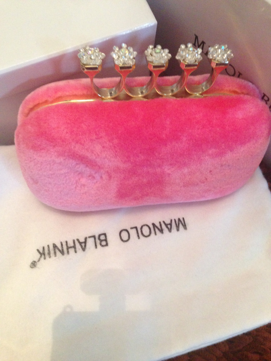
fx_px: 344
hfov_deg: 42.9
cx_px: 136
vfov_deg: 55.4
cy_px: 180
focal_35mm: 33
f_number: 2.4
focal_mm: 4.12
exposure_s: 1/20
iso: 400
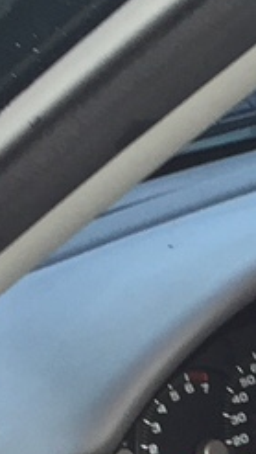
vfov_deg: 9.9
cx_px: 845
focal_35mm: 209
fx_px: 2521
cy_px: 748
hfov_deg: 5.4
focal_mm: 4.15
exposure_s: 1/60
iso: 40
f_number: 2.2
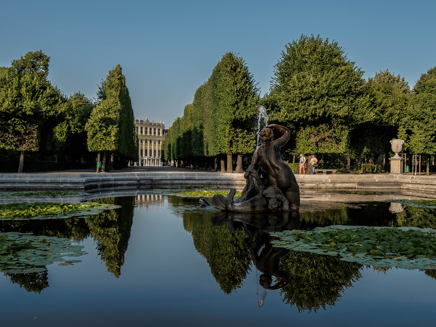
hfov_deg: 49.0
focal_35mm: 38
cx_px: 218
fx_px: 479
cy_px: 164
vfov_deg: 37.7
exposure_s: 1/320
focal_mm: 19
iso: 200
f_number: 6.3
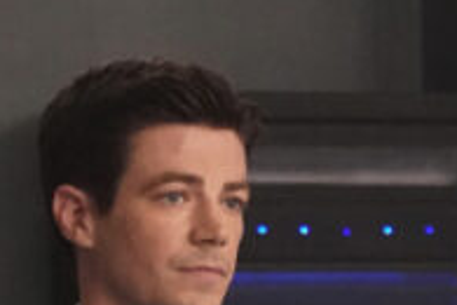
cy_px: 740
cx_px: 183
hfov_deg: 5.0
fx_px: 5255
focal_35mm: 414
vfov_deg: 3.3
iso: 8000
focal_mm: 79
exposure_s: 1/100
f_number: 4
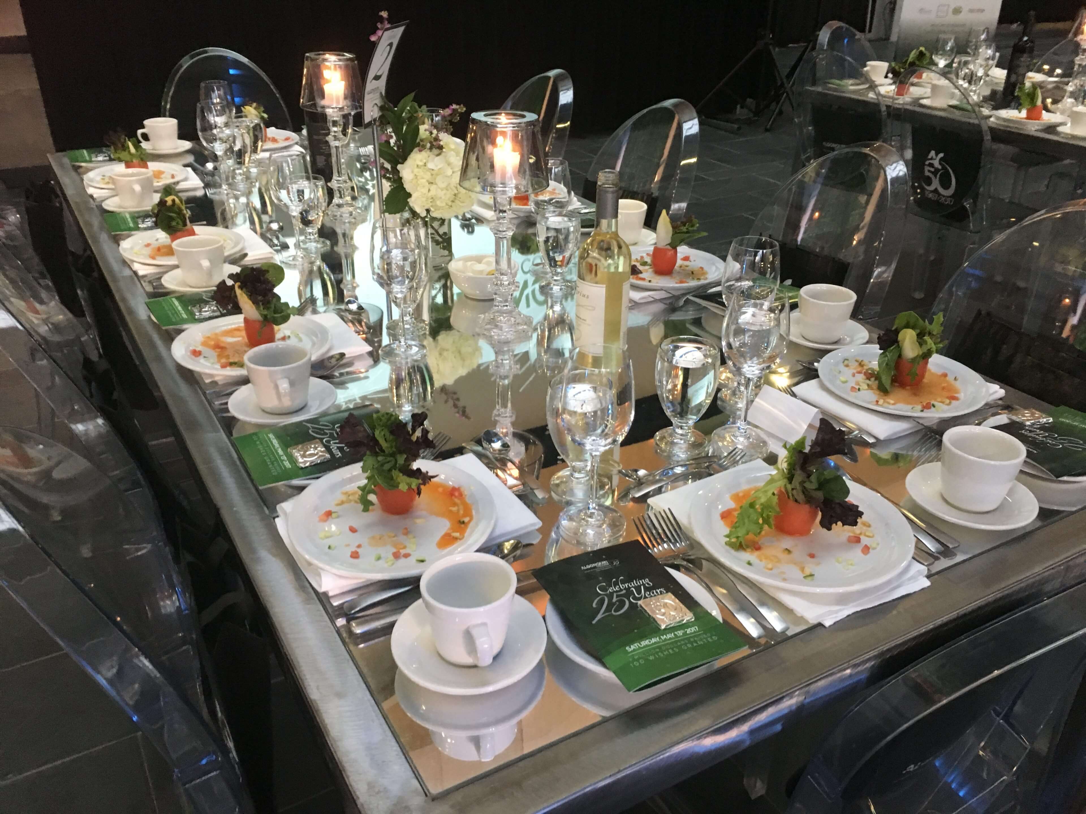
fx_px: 910
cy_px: 407
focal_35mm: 29
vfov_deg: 48.2
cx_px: 543
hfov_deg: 61.7
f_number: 2.2
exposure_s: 1/15
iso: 200
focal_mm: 4.2
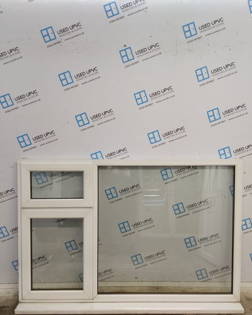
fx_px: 280
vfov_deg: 58.7
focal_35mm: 30
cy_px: 172
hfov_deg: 48.5
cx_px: 129
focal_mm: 2.91
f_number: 1.9
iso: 50
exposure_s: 1/50
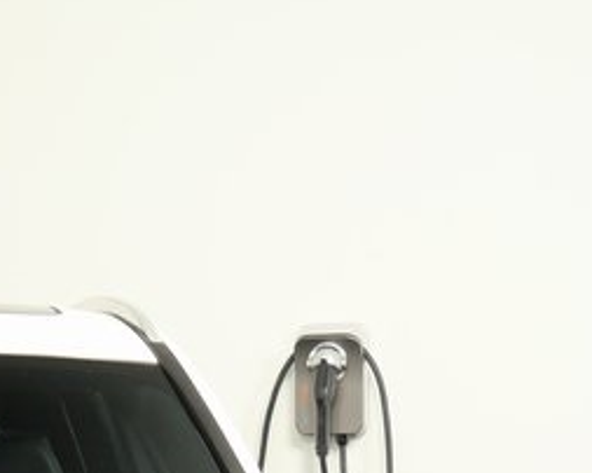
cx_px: -140
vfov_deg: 8.2
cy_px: 883
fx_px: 3186
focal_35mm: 182
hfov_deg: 10.4
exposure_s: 1/200
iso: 200
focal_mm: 23
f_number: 5
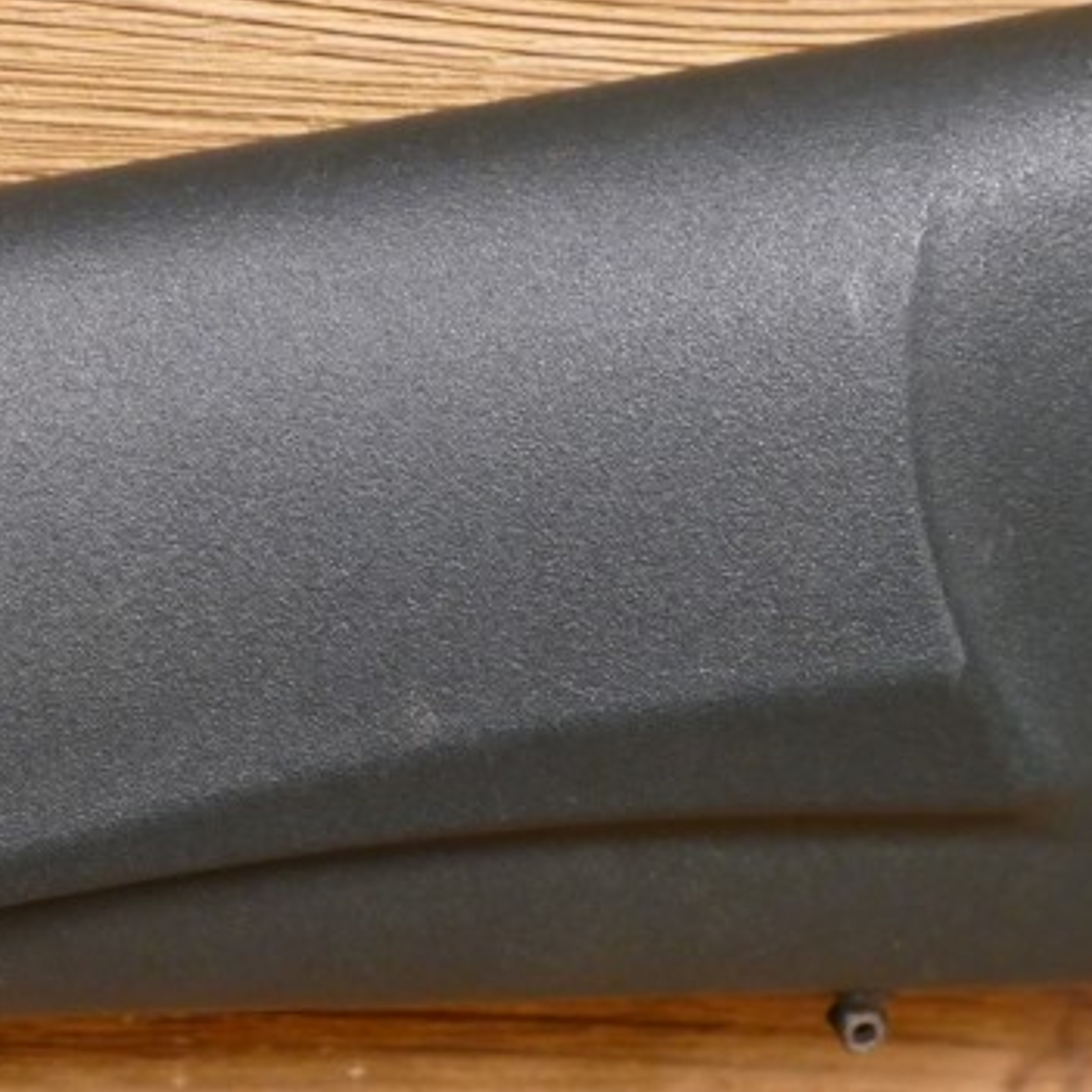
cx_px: 177
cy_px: 706
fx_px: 2320
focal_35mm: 65
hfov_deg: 25.9
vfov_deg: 26.4
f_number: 2.9
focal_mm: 10.36
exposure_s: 1/80
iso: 1250
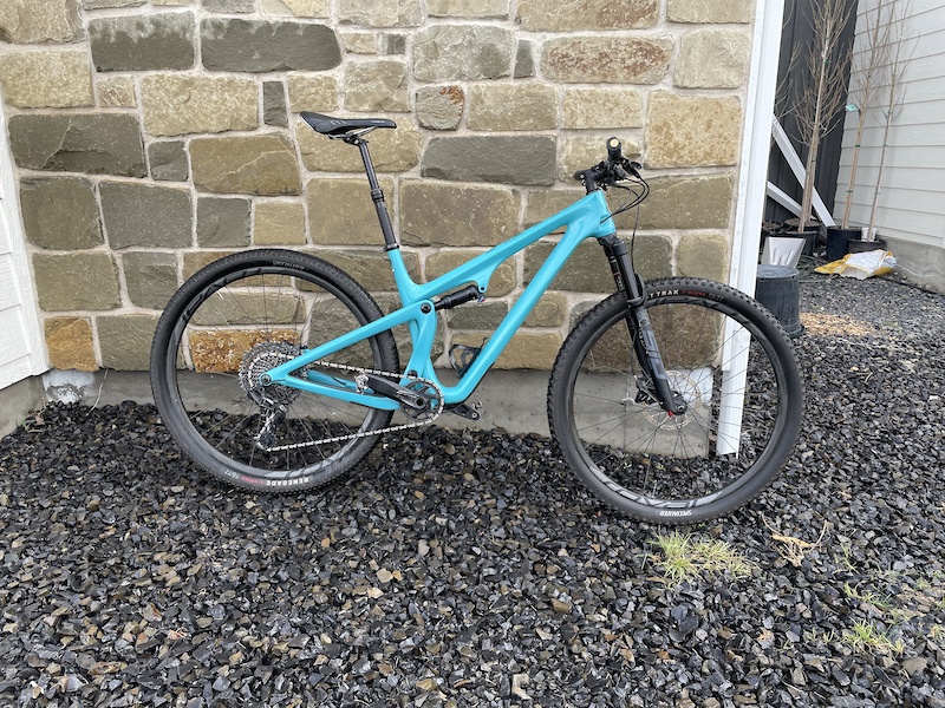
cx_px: 472
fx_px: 710
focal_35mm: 26
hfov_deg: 67.3
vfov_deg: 53.1
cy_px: 354
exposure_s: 1/316
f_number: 1.6
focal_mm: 4.2
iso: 32
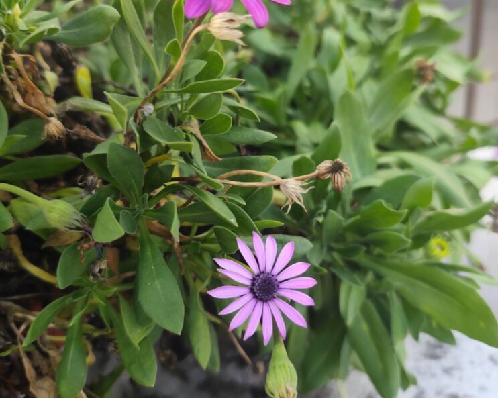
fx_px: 457
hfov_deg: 57.2
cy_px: 176
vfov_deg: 47.0
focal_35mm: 31
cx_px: 257
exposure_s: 1/100
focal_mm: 6.19
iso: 64
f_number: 1.65
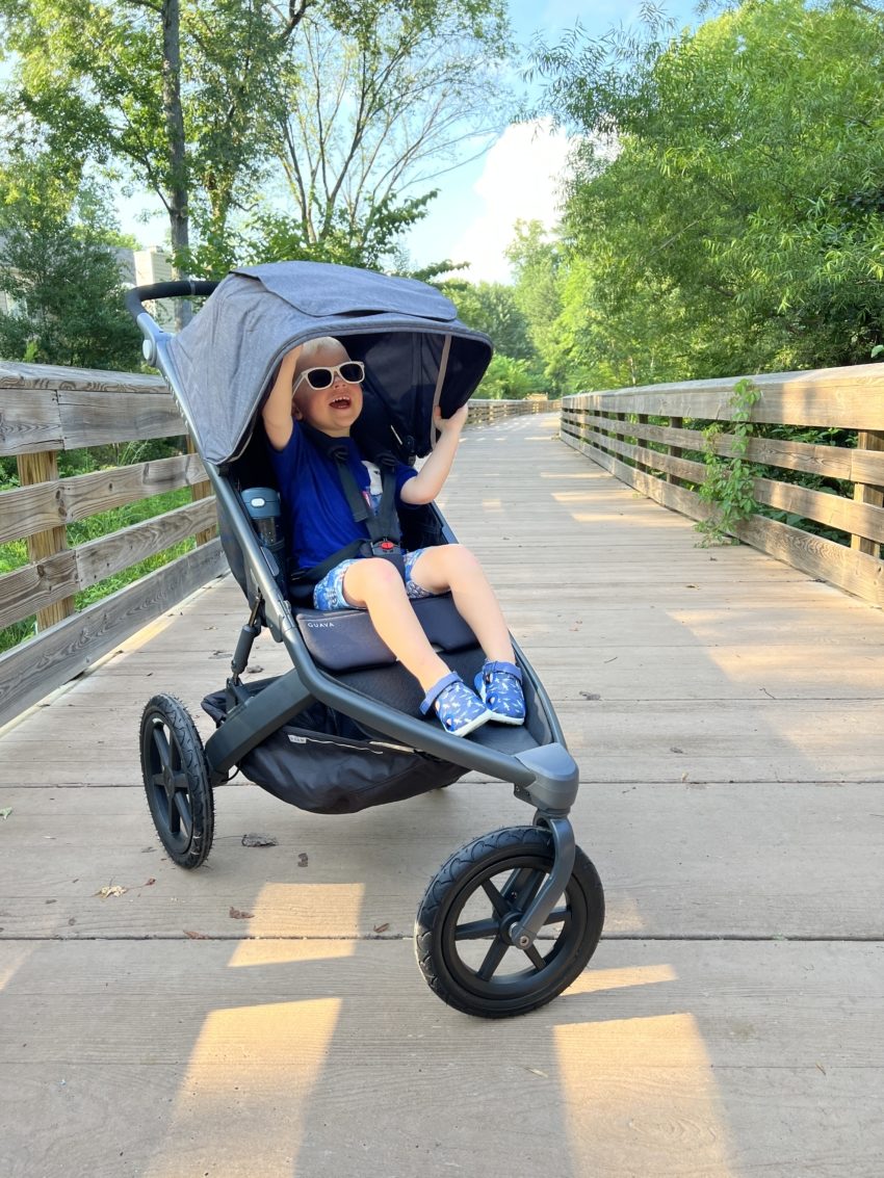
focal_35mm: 26
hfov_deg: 53.1
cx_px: 442
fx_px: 885
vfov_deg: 67.3
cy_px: 589
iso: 50
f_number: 1.5
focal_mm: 5.7
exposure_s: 1/316
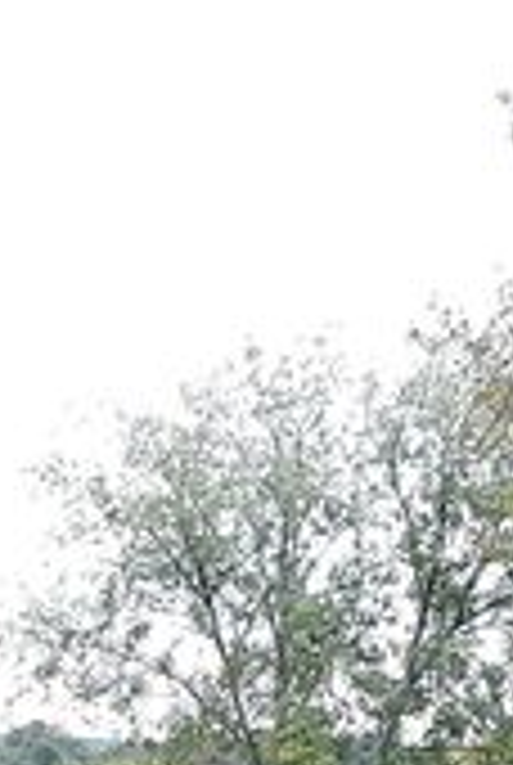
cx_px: -22
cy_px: 1395
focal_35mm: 175
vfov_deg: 10.9
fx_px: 3725
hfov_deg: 7.8
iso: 80
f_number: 1.7
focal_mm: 3.7
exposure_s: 1/40
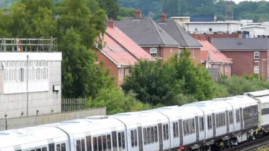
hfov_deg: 5.2
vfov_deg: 3.0
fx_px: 2915
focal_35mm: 408
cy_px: 260
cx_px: -332
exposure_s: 1/125
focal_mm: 55
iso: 400
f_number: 5.6
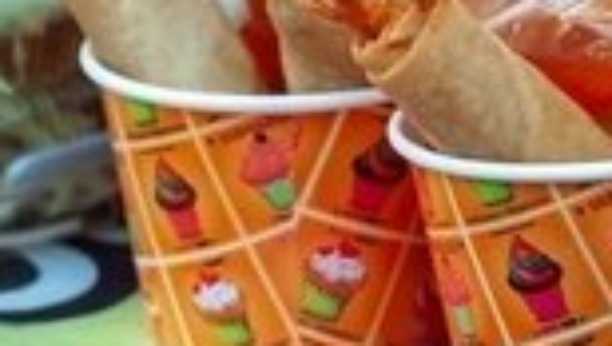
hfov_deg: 7.1
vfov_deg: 4.0
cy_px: -251
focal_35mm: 301
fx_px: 4890
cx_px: 739
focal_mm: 50
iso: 1000
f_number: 3.5
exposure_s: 1/800
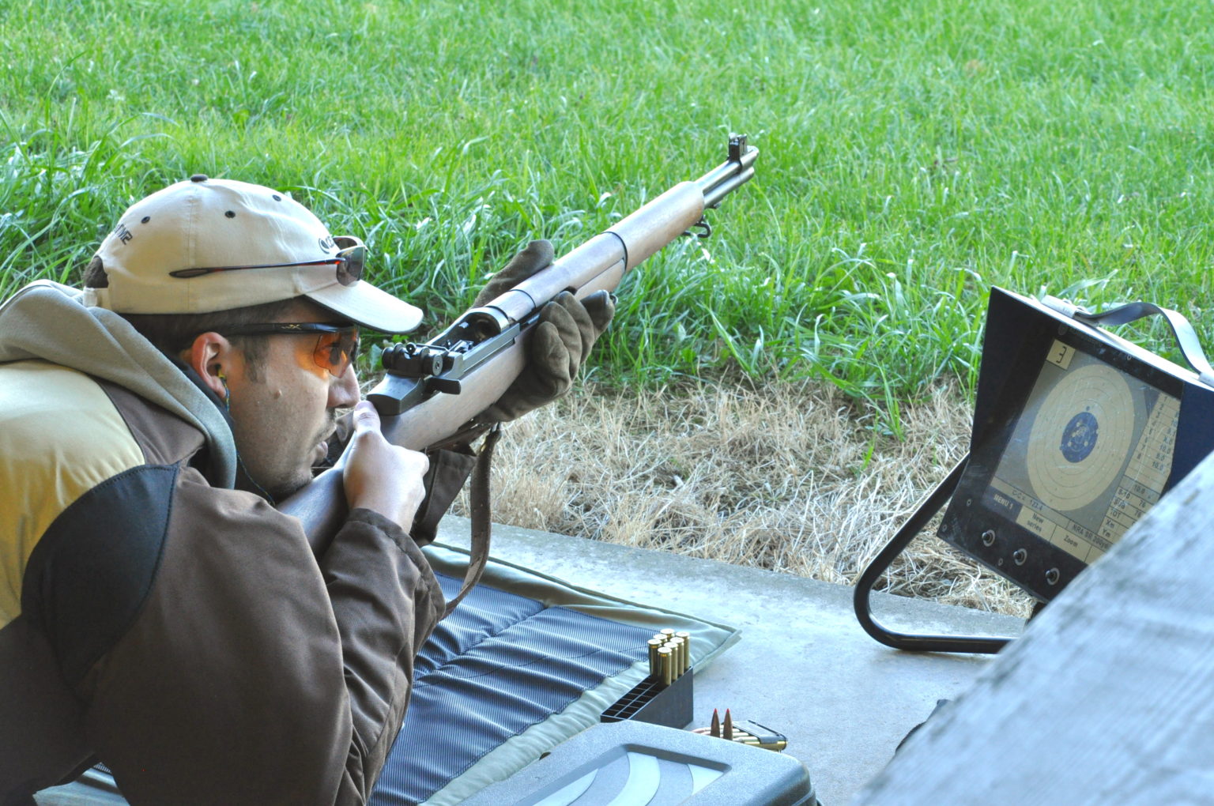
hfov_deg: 17.1
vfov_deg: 11.4
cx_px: 607
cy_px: 403
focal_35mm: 120
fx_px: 4041
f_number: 13
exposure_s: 1/80
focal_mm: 80
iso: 1100
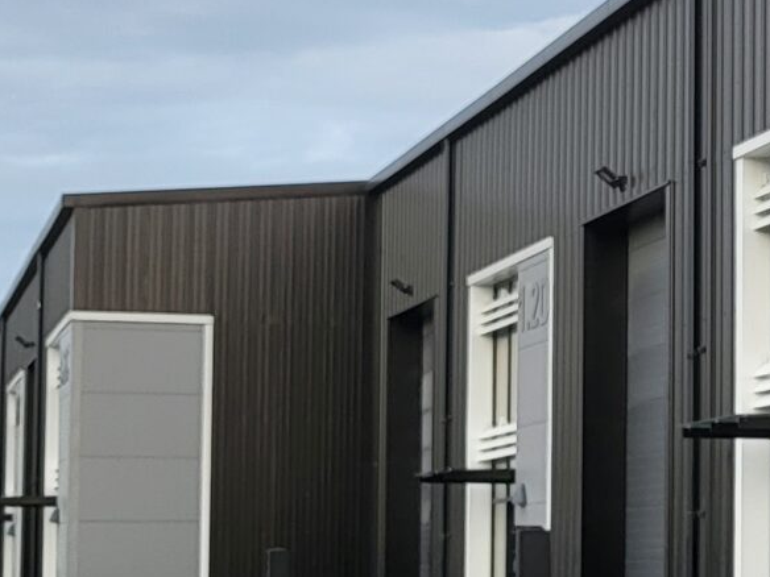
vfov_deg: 13.0
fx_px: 2536
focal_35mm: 114
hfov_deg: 16.1
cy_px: 373
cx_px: 1072
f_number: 1.8
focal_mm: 4.25
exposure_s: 1/300
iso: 50
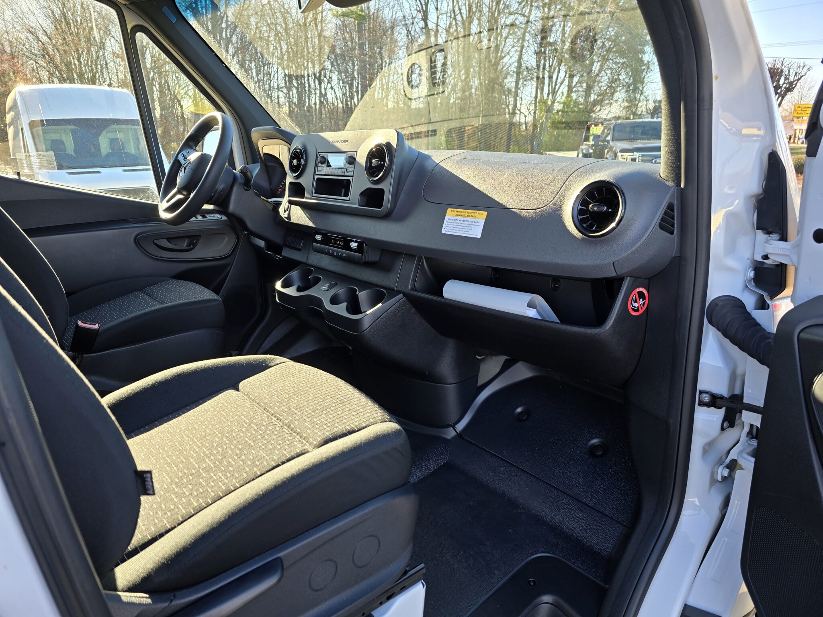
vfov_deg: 58.9
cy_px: 308
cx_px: 412
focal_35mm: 23
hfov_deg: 73.9
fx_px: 547
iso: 32
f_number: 1.7
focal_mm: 6.3
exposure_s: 1/180
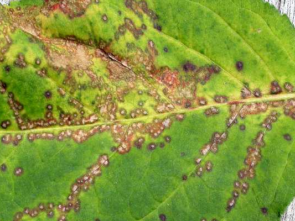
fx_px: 997
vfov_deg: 12.6
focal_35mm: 117
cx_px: 101
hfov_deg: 16.8
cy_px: 148
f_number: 8.9
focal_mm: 16.2
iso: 100
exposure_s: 1/277
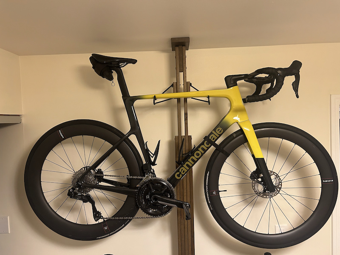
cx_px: 170
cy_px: 128
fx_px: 255
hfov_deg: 67.3
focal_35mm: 26
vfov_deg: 53.1
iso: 200
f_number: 1.5
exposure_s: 1/60
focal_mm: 5.7
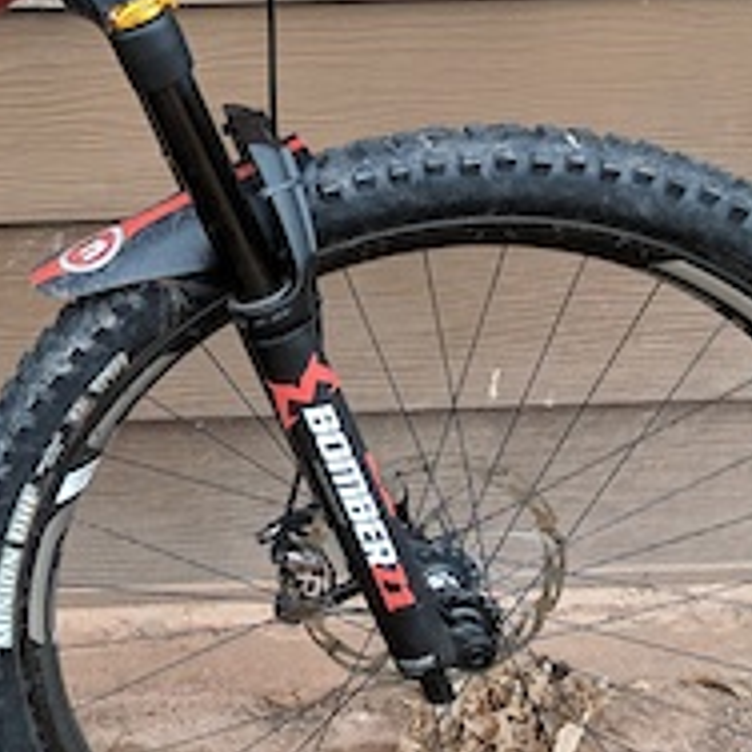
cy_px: 228
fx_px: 2409
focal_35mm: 98
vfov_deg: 17.7
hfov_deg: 15.8
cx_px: -484
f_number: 2
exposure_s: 1/120
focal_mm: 4.67
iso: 292
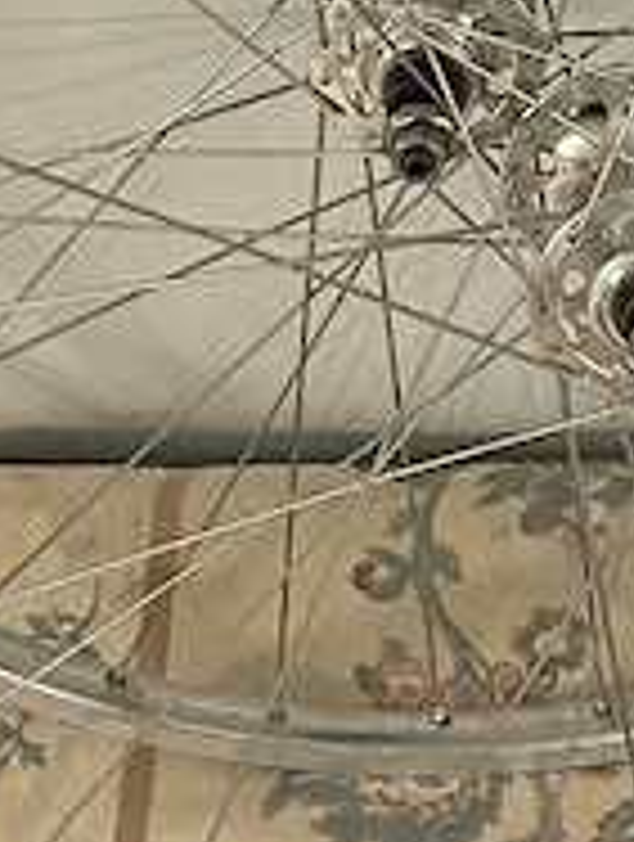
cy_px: -23
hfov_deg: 13.2
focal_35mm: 111
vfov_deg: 17.2
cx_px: 652
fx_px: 2701
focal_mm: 4.2
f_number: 1.6
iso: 400
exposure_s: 1/40
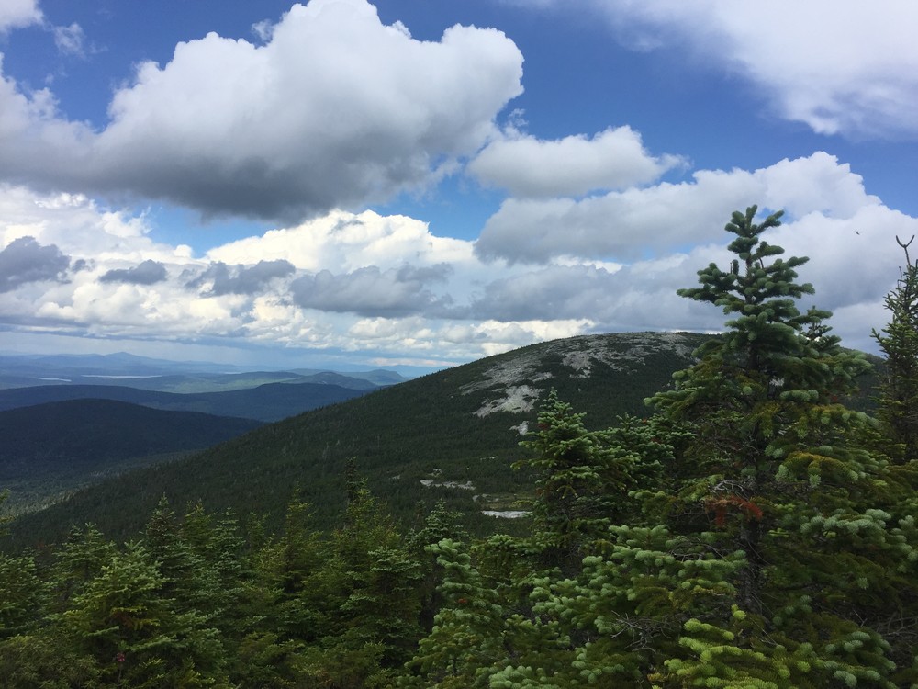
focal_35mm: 29
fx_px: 769
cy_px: 344
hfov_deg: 61.7
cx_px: 459
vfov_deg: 48.2
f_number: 2.2
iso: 32
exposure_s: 1/2825
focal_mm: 4.15
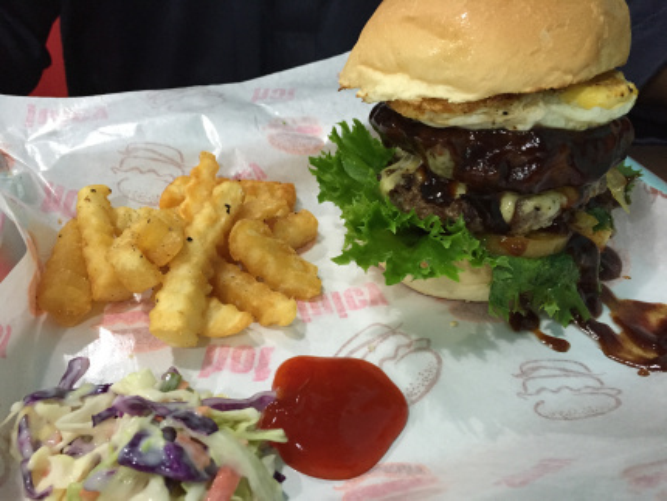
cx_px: 334
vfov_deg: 48.3
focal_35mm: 29
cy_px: 250
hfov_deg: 61.6
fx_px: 559
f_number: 2.2
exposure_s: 1/30
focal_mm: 4.15
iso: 160
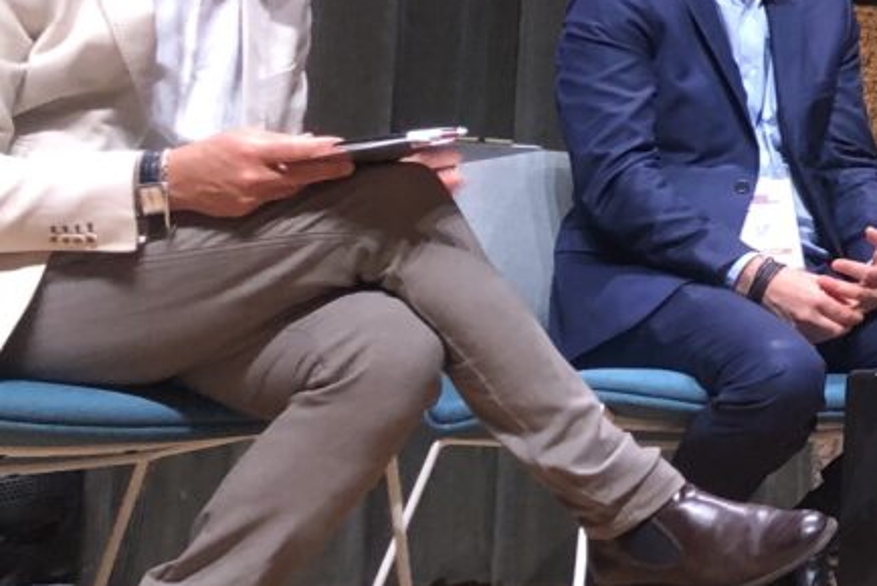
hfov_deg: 17.0
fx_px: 2511
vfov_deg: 13.0
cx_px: 1487
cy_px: -107
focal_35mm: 103
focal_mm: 4
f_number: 1.8
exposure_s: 1/16
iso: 50
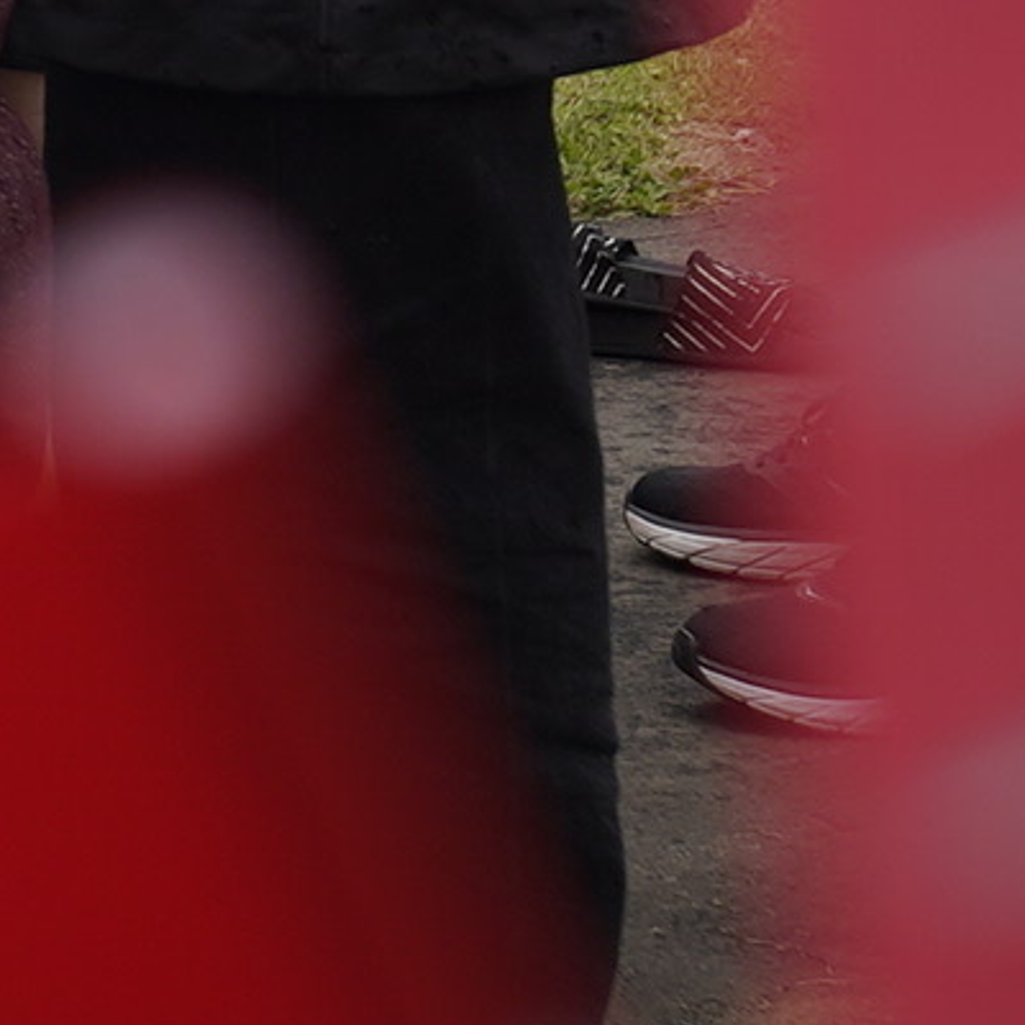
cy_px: -889
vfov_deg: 5.4
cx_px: -1481
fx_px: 10687
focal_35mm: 319
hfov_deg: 5.3
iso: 125
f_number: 5.6
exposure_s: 1/250
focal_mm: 50
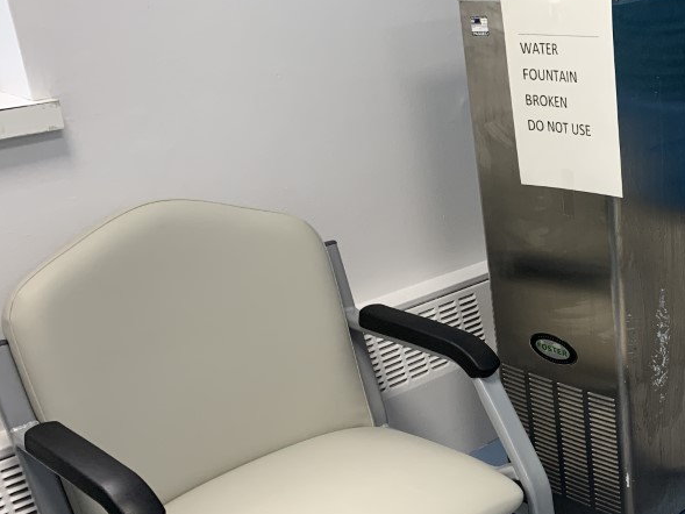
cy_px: 329
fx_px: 1049
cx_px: 659
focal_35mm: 53
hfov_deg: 33.6
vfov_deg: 27.4
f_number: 1.8
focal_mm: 4.25
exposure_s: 1/76
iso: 100
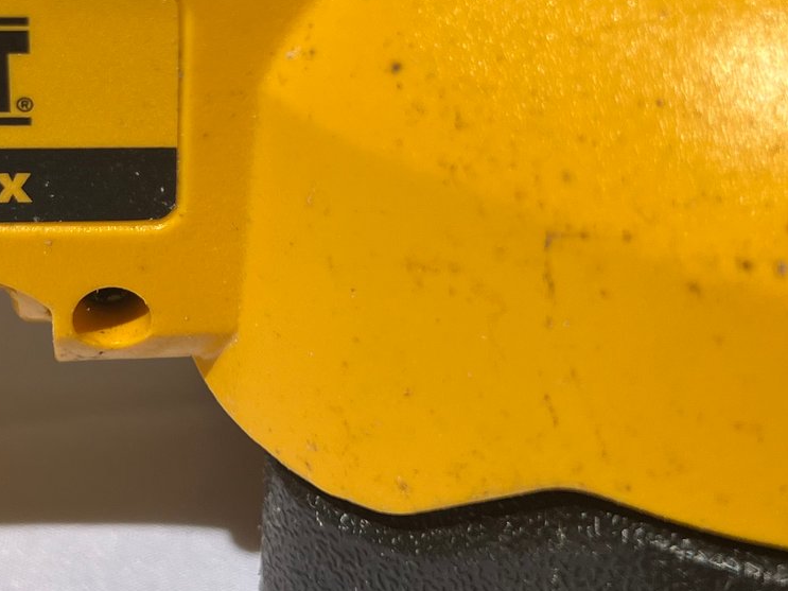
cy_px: 160
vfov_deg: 20.9
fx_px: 1593
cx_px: 120
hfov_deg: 27.1
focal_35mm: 70
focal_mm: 5.7
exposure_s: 1/12658
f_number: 1.5
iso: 50
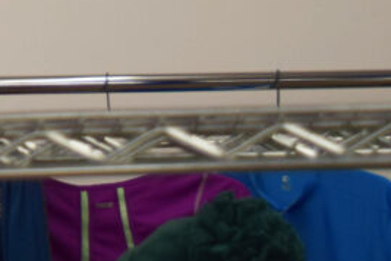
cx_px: -636
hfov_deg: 8.4
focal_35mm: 220
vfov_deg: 6.1
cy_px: -288
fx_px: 2389
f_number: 4
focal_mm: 25
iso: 200
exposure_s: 1/125
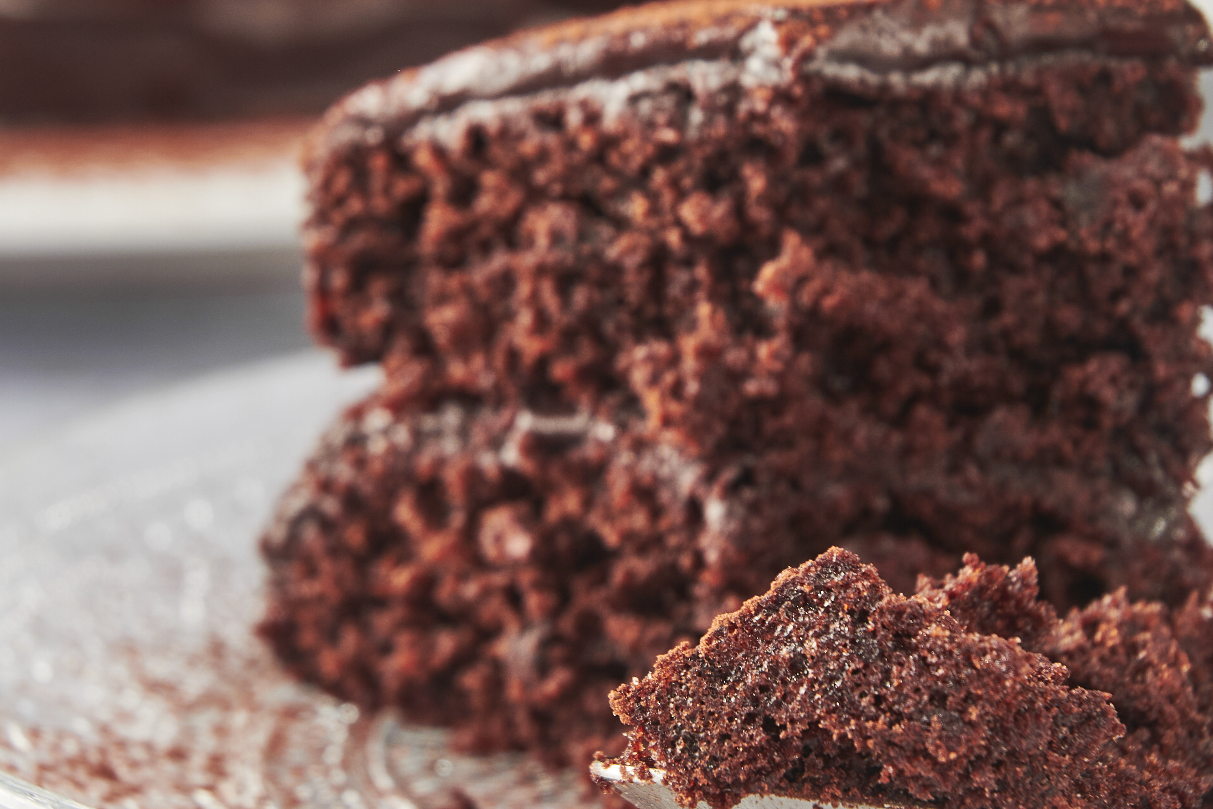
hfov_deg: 12.2
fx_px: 5661
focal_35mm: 168
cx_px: 649
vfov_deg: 8.2
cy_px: 365
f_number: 8
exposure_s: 1/125
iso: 100
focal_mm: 55
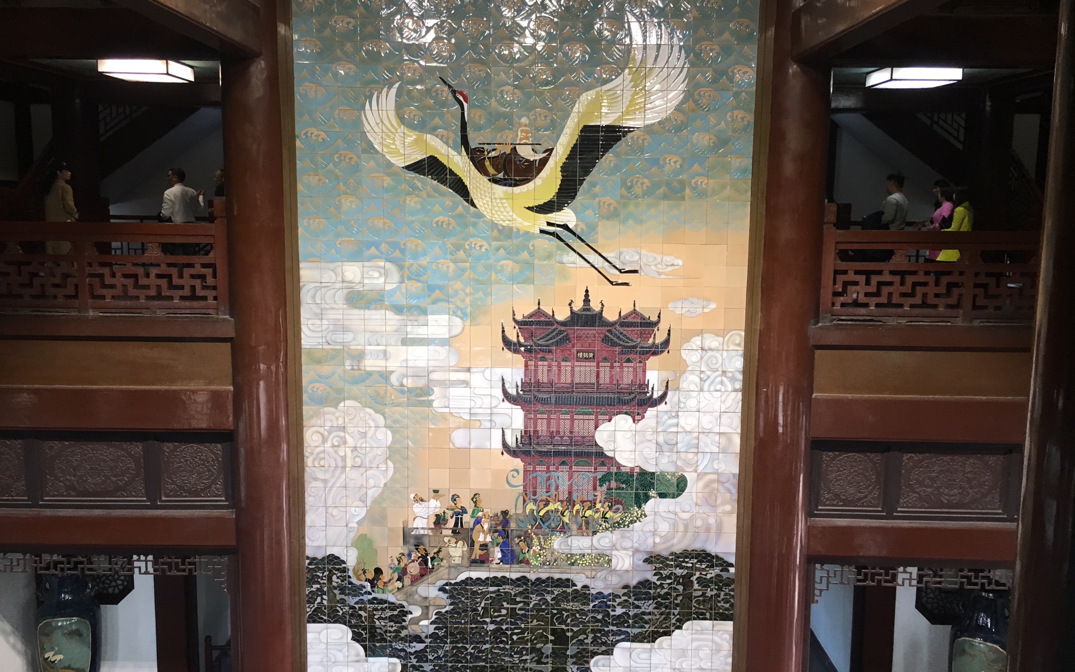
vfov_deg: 40.6
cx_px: 536
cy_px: 321
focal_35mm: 31
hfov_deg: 61.2
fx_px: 908
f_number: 2.2
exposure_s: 1/33
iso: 64
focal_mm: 4.15
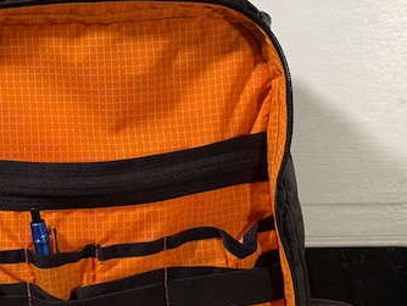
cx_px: 77
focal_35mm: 147
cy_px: 269
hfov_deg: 13.4
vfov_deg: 10.1
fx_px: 1730
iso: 80
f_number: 1.78
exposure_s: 1/60
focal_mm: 6.76
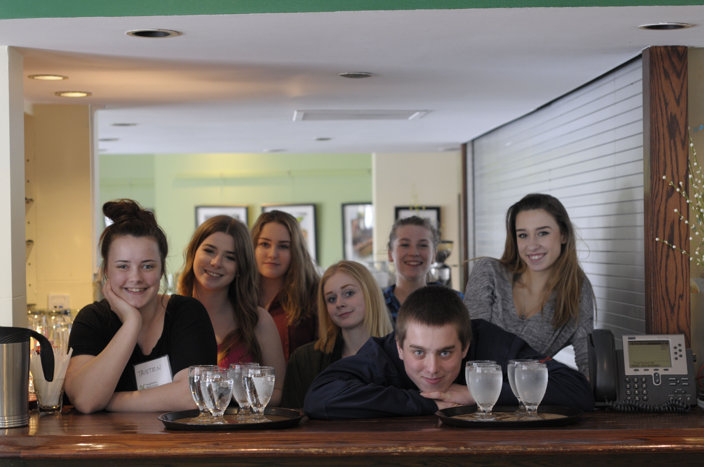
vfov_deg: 18.1
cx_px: 352
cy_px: 234
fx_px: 1465
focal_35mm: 75
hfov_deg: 27.0
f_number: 3.3
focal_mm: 50
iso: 560
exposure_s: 1/45
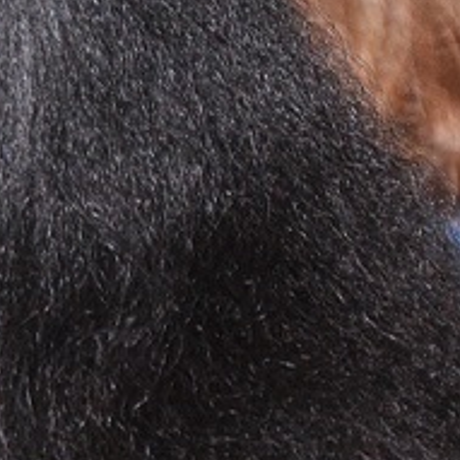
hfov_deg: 2.1
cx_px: -434
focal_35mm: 843
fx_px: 12669
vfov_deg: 2.1
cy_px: 329
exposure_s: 1/100
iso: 500
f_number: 5.6
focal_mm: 105
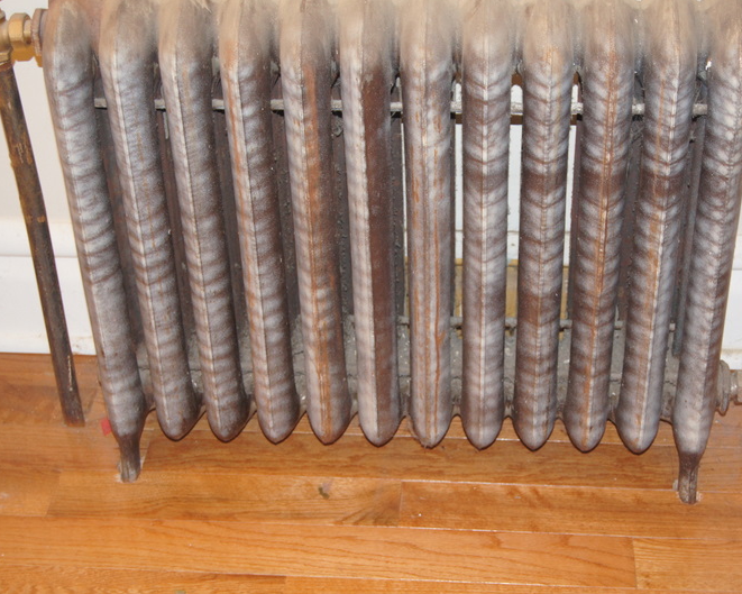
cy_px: 296
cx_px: 401
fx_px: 1308
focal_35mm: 60
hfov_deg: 31.6
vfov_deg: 25.6
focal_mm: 35
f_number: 5
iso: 800
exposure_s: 1/2.5
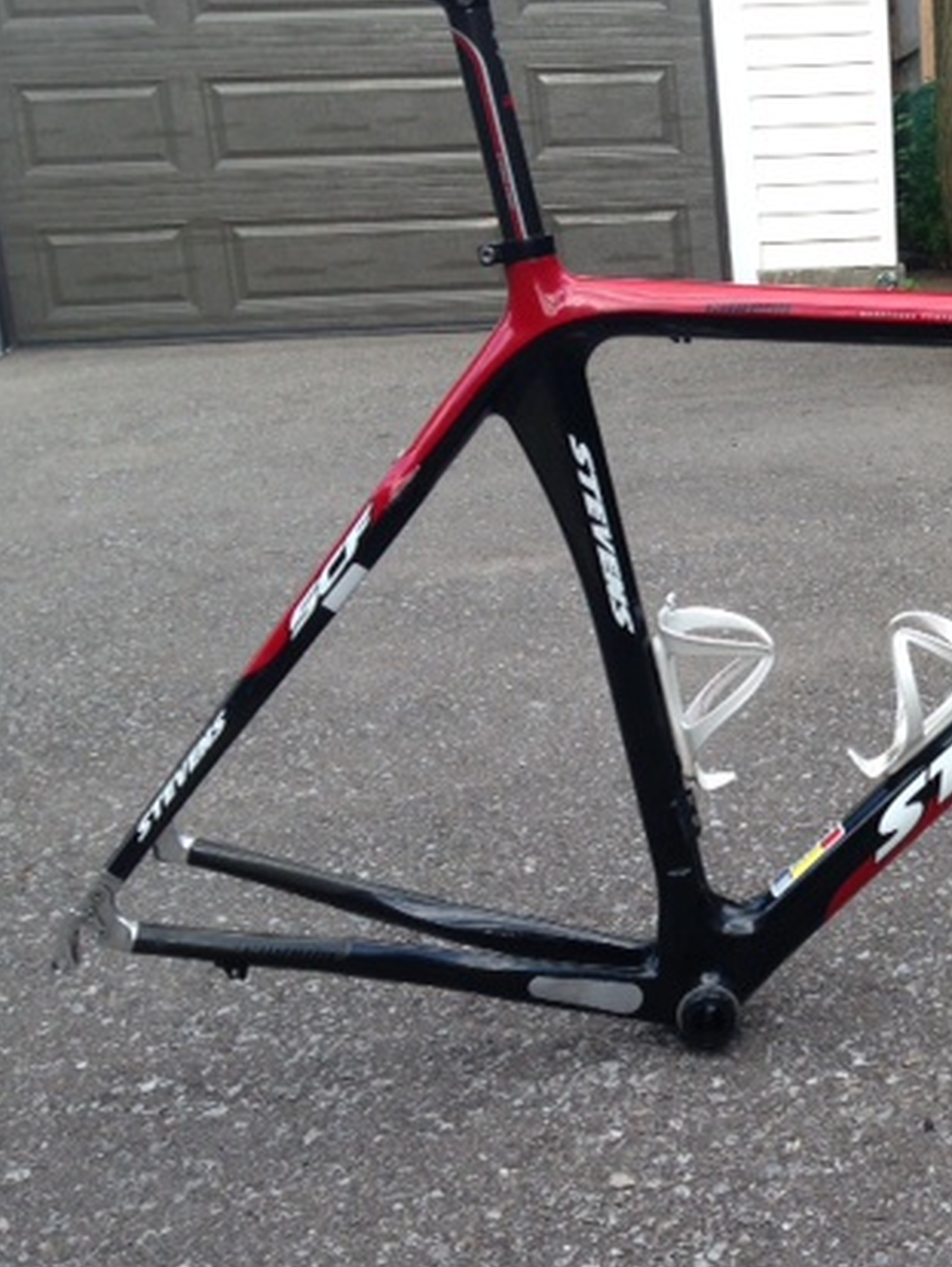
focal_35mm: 51
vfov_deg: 37.4
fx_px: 1868
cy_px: 563
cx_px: 964
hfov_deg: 26.9
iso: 50
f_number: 2.4
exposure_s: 1/204
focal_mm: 4.12
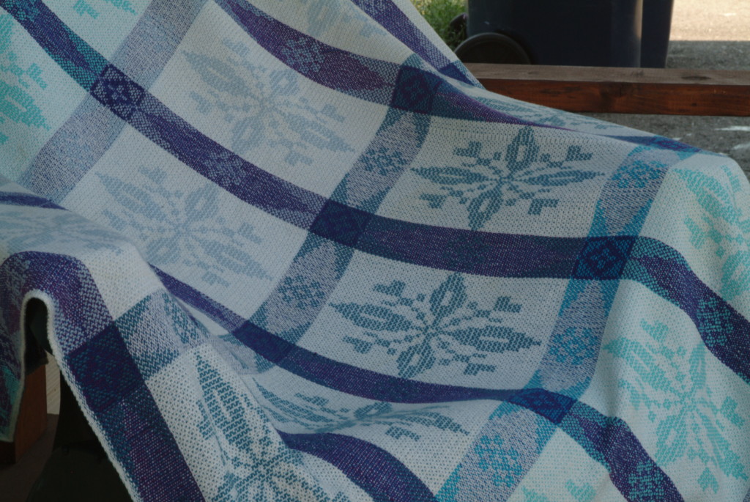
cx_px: 375
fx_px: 2002
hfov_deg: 21.2
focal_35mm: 96
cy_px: 251
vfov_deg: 14.3
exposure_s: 1/20
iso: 200
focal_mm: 64
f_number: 19
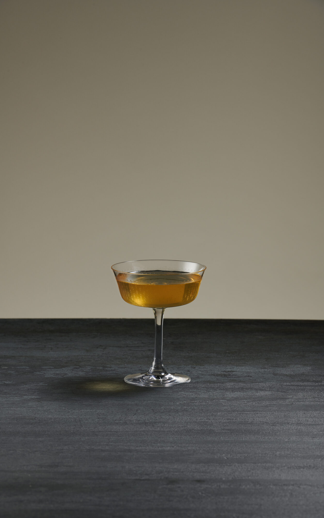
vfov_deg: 10.2
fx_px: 2897
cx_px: 159
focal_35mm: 205
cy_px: 258
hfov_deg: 6.4
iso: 200
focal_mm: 200
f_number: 14
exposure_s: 1/200
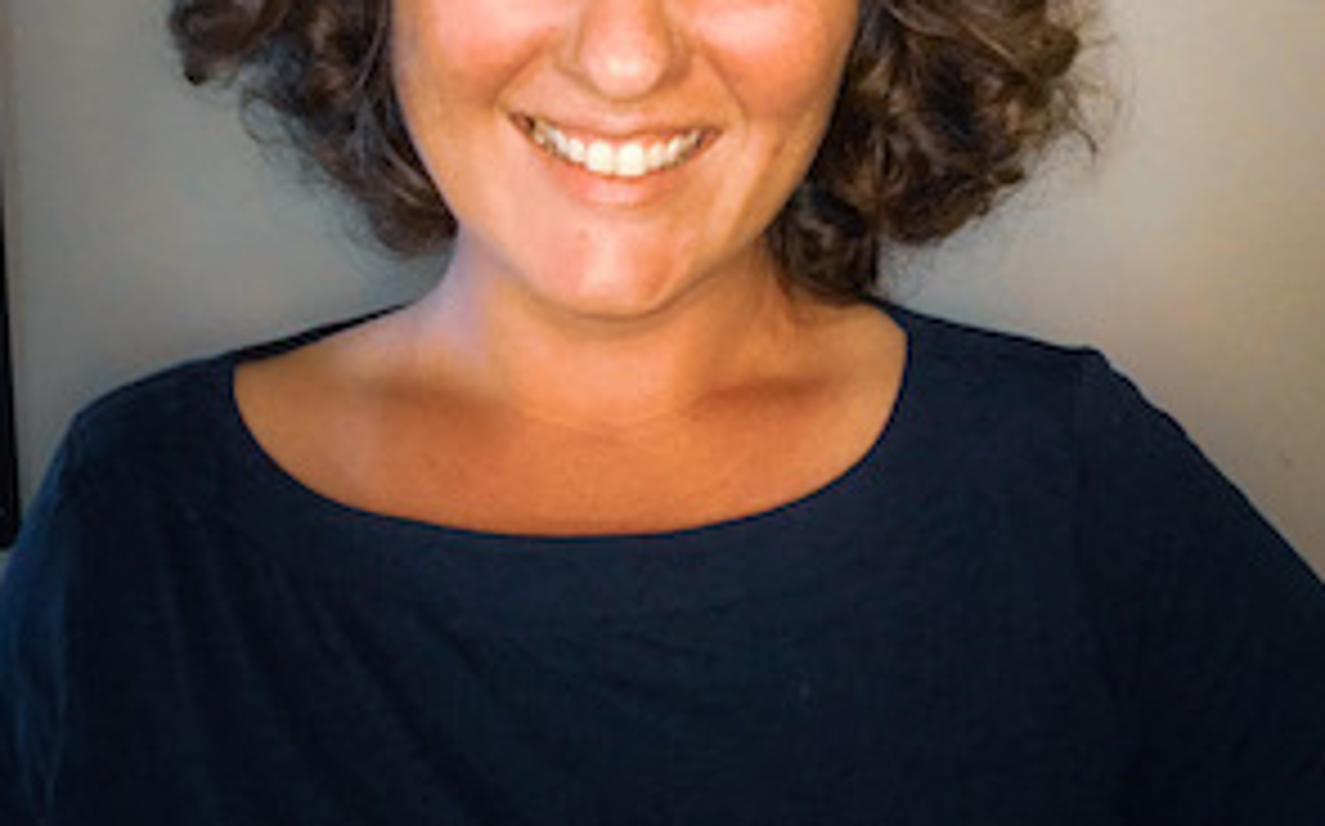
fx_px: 1660
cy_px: 63
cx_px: 665
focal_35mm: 46
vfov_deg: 26.9
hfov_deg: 43.5
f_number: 2.2
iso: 250
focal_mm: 2.87
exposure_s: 1/19
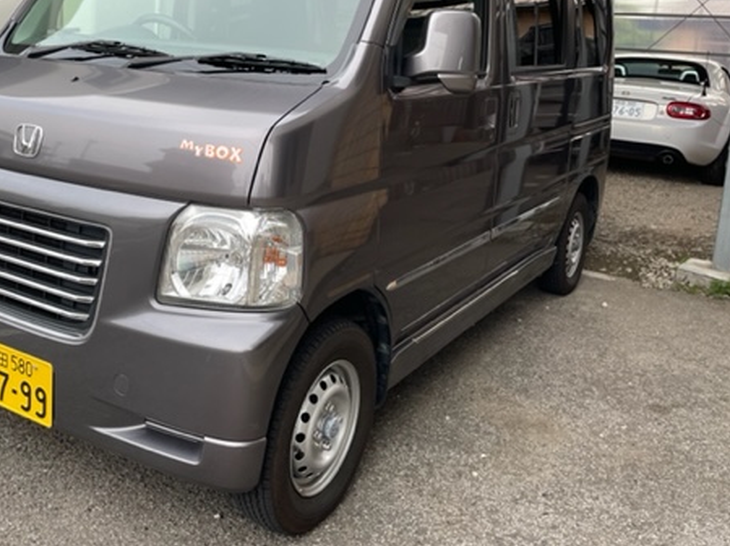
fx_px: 780
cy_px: 167
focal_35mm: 37
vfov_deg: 38.0
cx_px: 282
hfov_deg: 49.8
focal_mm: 4.2
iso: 40
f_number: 1.6
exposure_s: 1/121
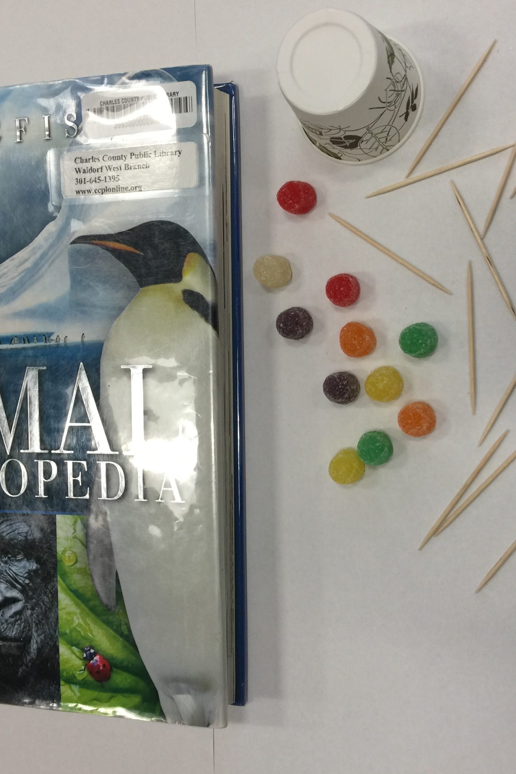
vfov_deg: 47.4
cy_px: 390
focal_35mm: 41
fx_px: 881
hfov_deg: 32.6
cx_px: 297
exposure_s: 1/40
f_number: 2.2
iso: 32
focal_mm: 4.15
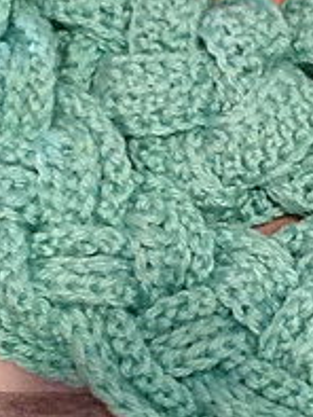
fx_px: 1289
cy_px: 180
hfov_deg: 13.7
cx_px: 296
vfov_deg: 18.4
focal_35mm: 107
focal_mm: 2.15
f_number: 2.4
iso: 320
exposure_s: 1/30
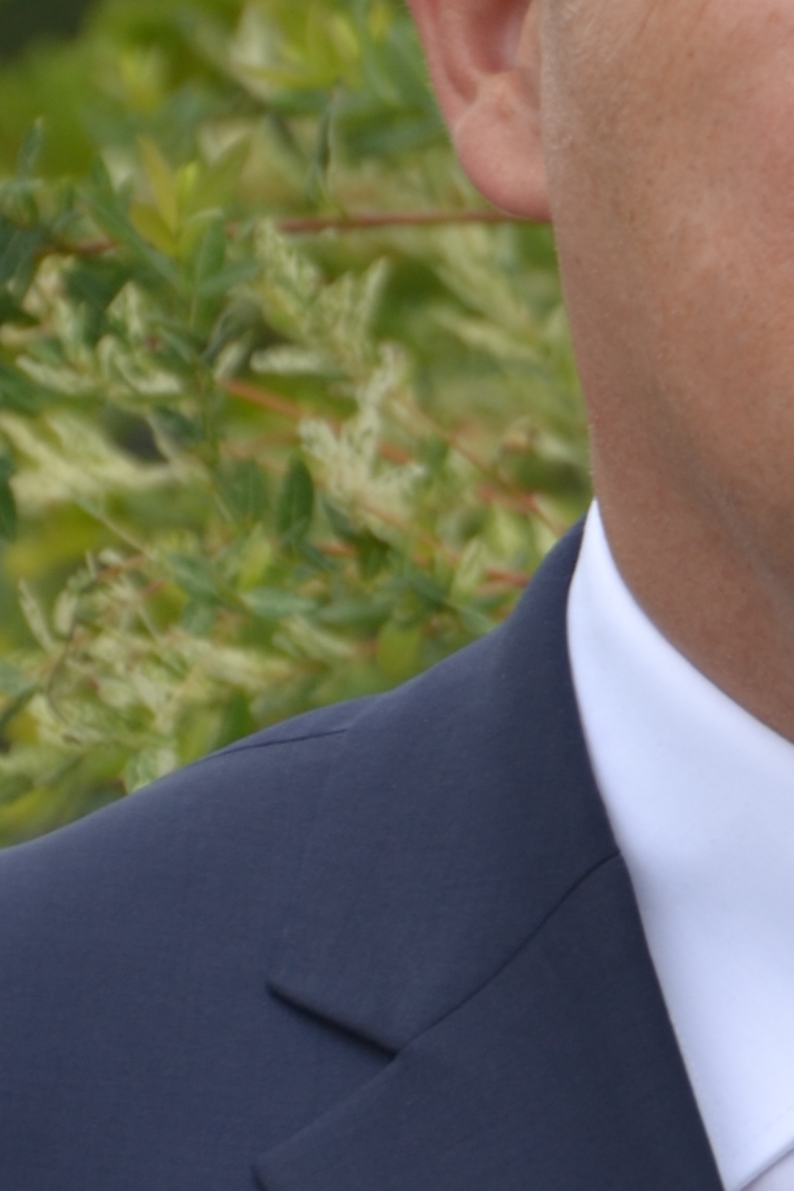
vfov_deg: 3.9
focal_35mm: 535
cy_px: 519
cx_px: 1129
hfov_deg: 2.6
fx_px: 17703
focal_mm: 90
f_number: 5.6
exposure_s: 1/125
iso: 100
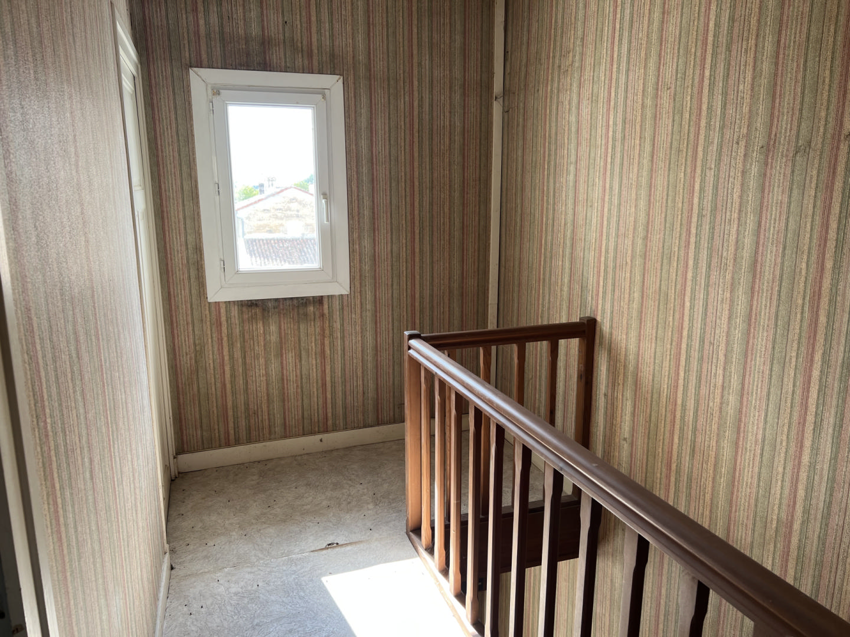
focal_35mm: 26
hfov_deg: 67.3
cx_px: 425
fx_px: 638
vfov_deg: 53.1
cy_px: 318
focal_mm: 5.7
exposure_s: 1/121
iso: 50
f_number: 1.5
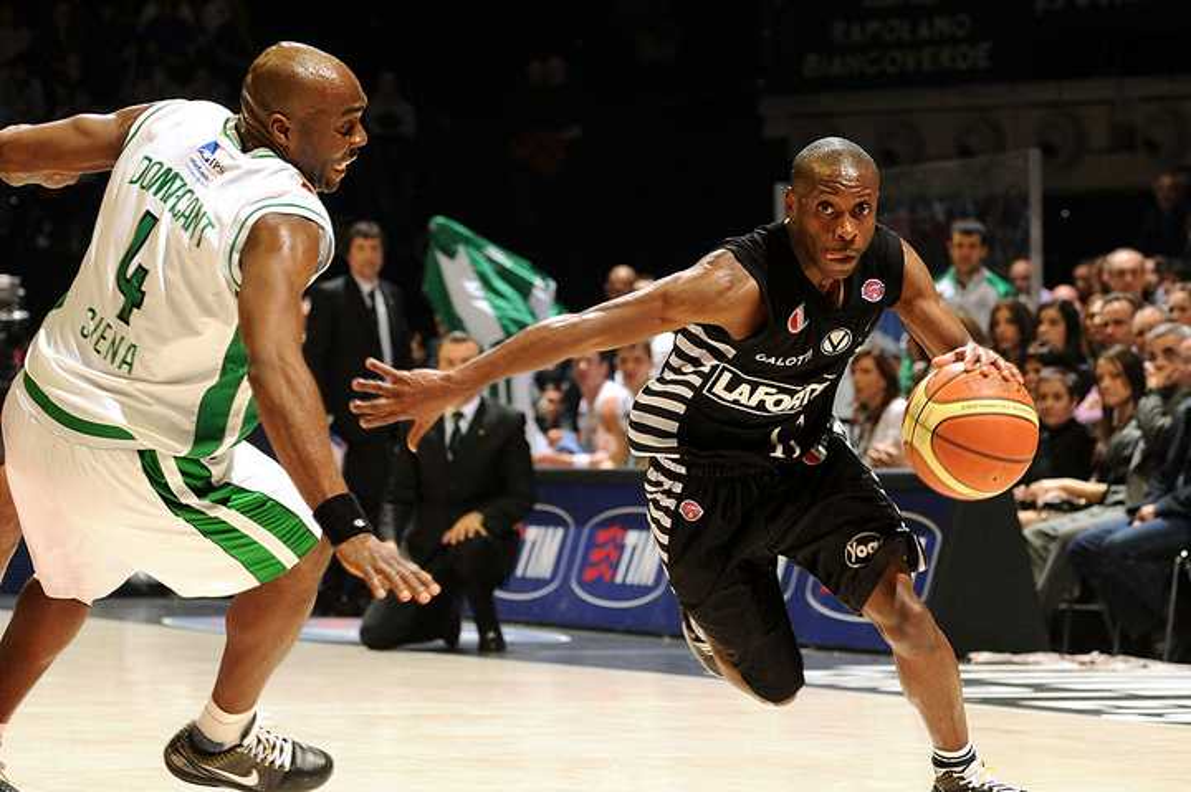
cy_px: 396
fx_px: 4463
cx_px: 596
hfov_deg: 15.2
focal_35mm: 135
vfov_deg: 10.1
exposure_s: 1/250
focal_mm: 90
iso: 400
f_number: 4.5
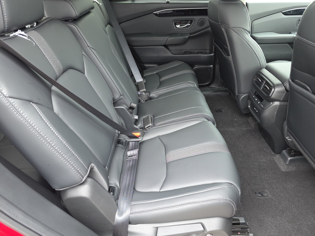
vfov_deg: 58.9
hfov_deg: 73.9
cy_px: 118
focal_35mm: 23
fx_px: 209
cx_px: 158
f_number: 1.7
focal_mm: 6.3
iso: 250
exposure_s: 1/120
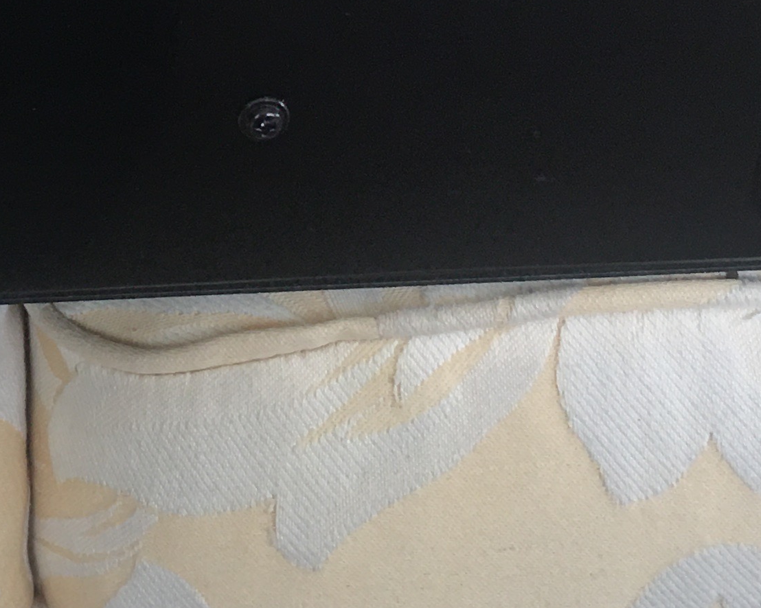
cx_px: -147
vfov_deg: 14.6
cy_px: -57
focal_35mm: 103
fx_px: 2319
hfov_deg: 17.8
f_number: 2.2
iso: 50
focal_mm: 4.15
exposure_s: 1/33
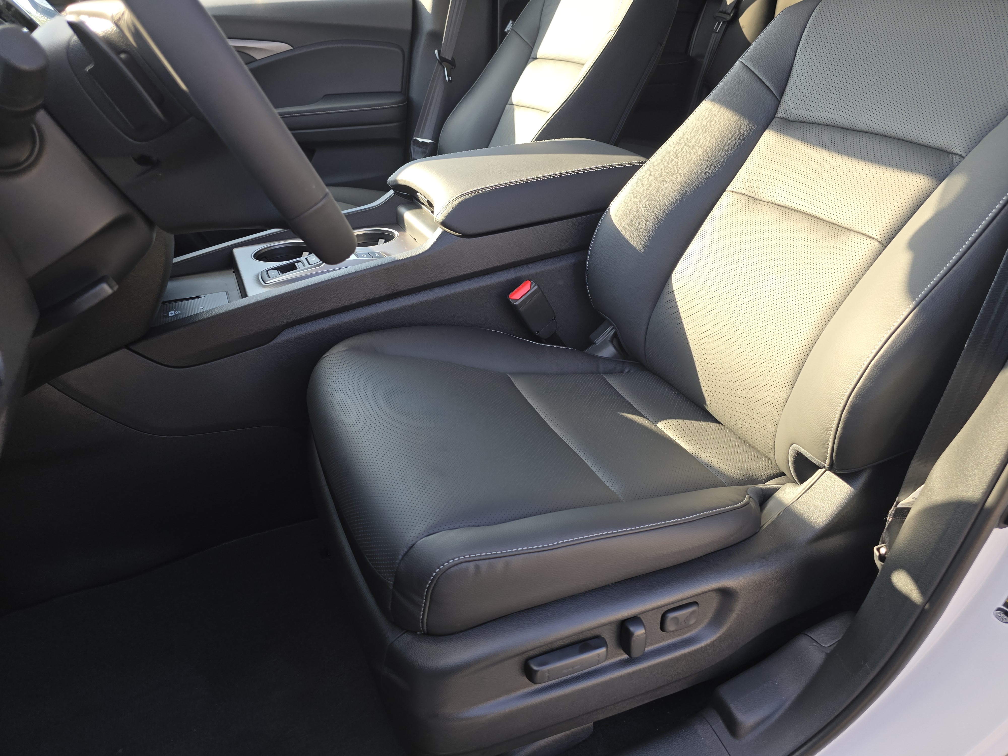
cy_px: 378
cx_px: 504
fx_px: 670
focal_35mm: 23
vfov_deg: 58.9
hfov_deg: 73.9
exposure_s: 1/180
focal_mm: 6.3
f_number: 1.7
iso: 40
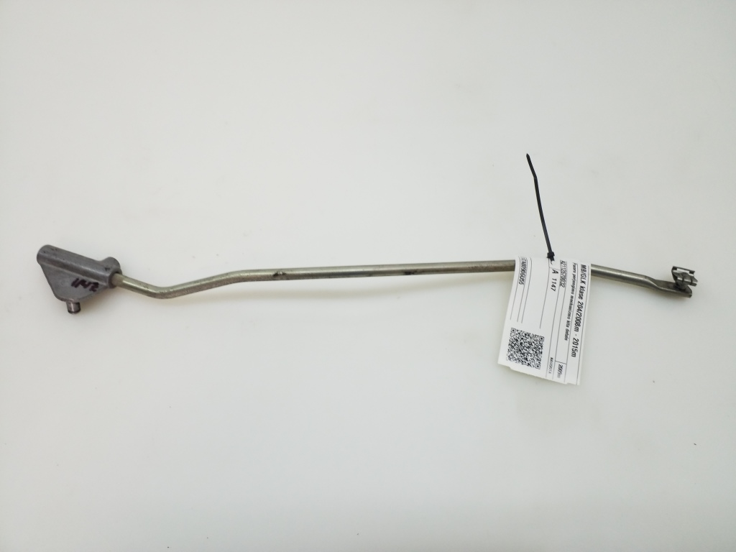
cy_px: 276
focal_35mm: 27
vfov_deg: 51.4
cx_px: 368
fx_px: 574
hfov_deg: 65.3
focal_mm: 3.6
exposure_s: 1/50
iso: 64
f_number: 1.9
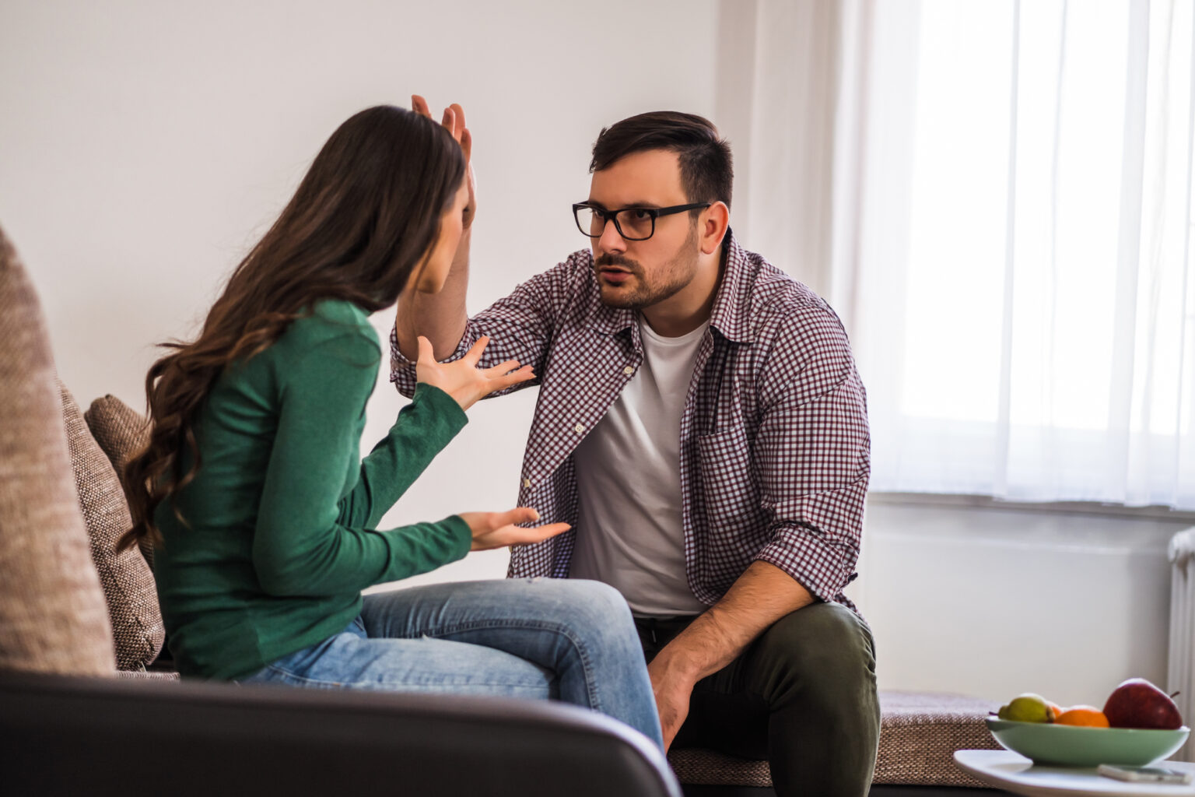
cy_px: 398
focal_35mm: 85
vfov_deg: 16.1
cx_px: 598
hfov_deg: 23.9
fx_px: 2821
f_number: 2
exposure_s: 1/200
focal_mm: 85
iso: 400
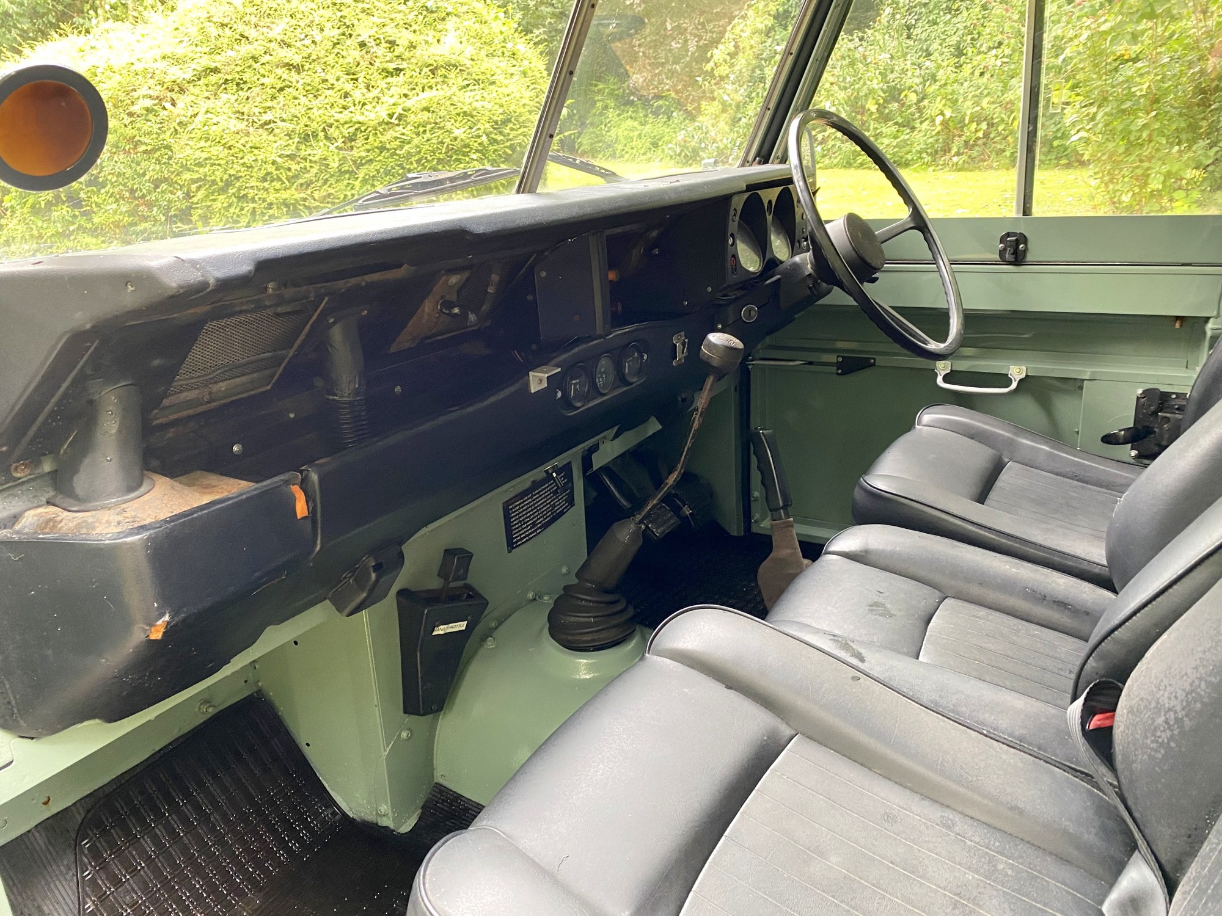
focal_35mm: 26
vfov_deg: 53.1
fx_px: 918
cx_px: 611
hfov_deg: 67.3
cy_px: 458
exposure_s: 1/60
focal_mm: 4.25
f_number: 1.8
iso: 160
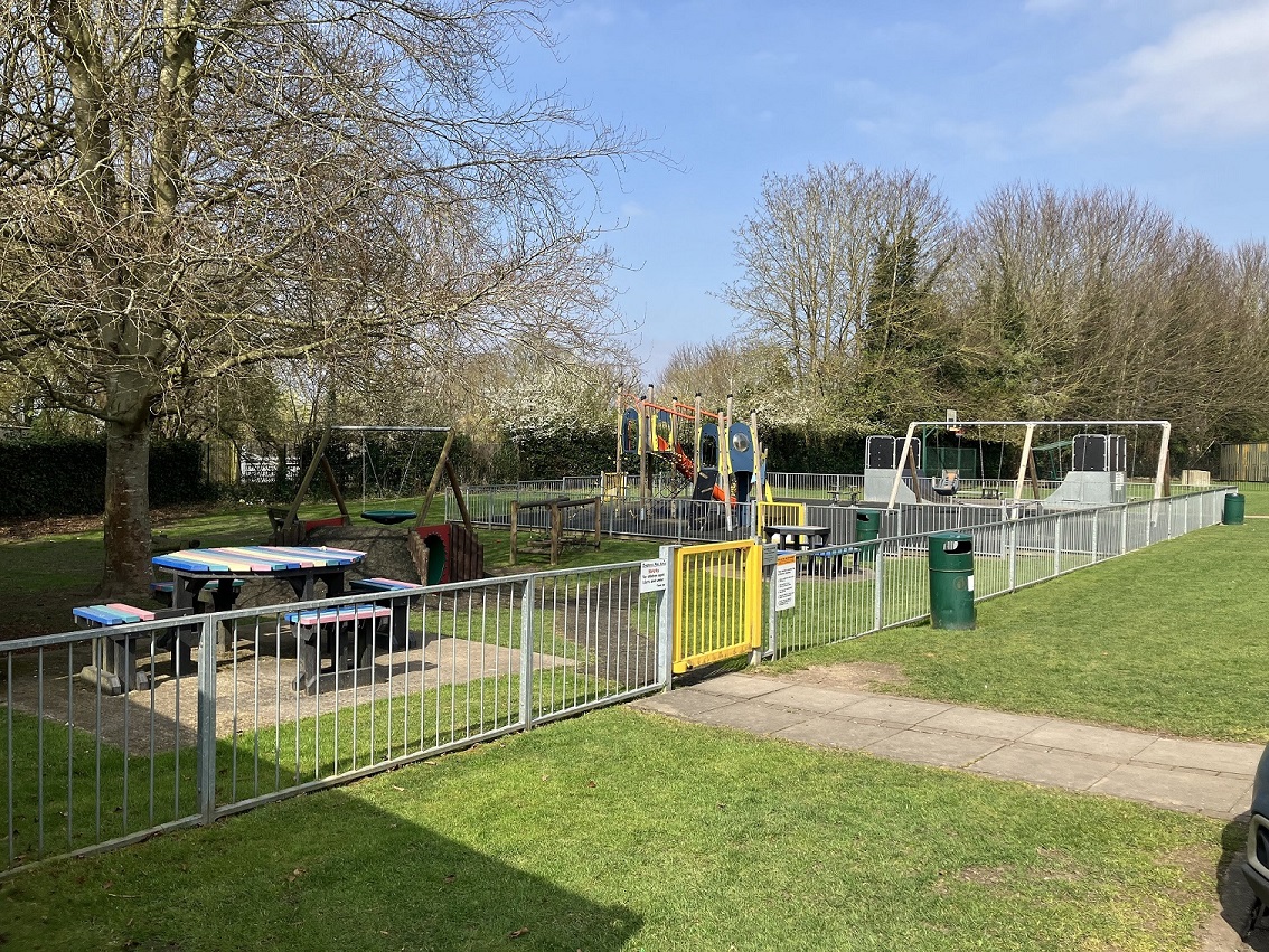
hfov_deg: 63.4
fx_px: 1027
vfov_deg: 49.8
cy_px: 476
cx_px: 634
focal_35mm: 28
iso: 32
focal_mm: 3.99
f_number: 1.8
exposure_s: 1/1517
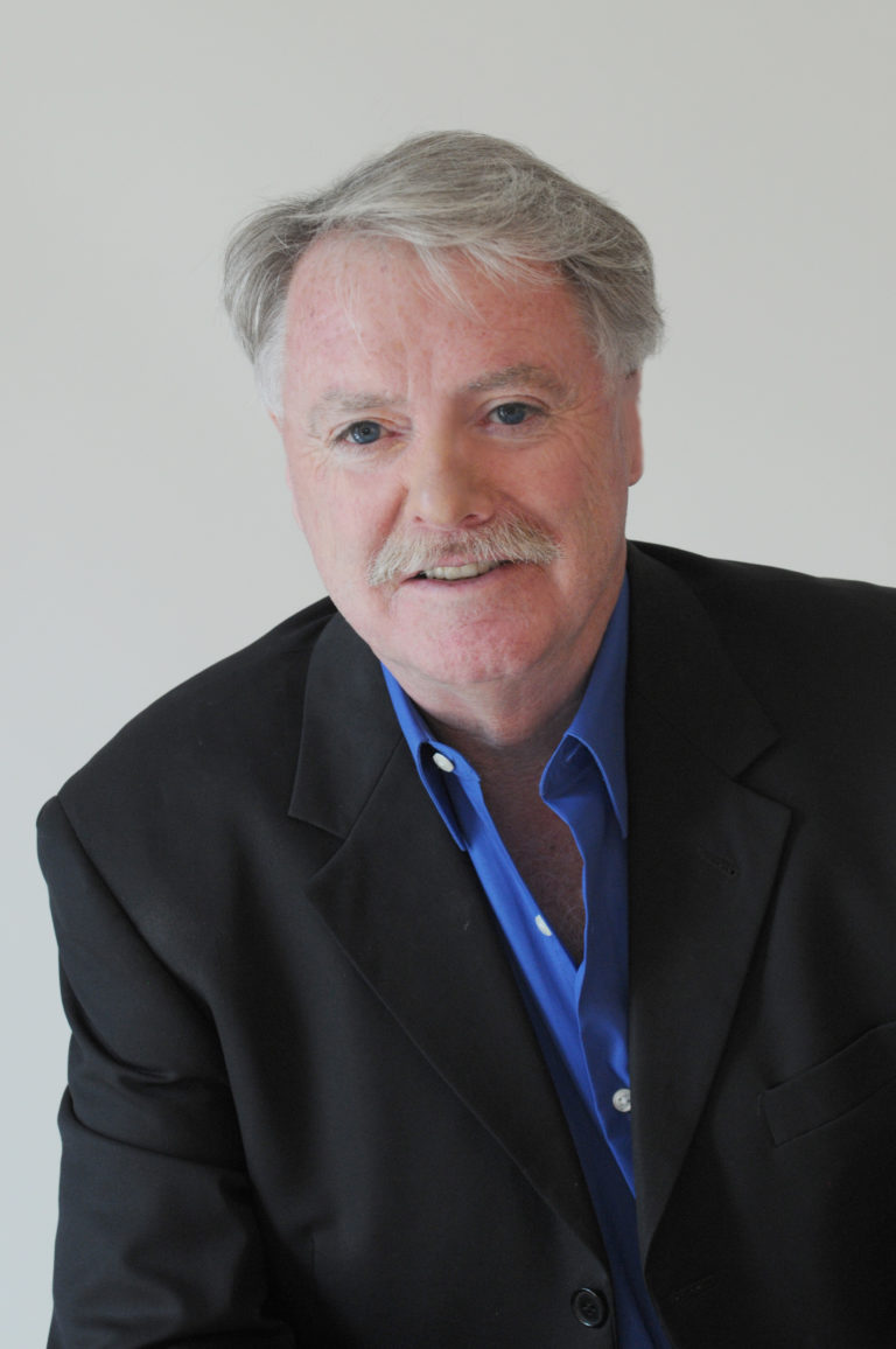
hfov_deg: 8.9
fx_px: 5725
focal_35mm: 153
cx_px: 448
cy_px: 674
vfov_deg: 13.4
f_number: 4.5
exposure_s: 1/60
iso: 800
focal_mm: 102
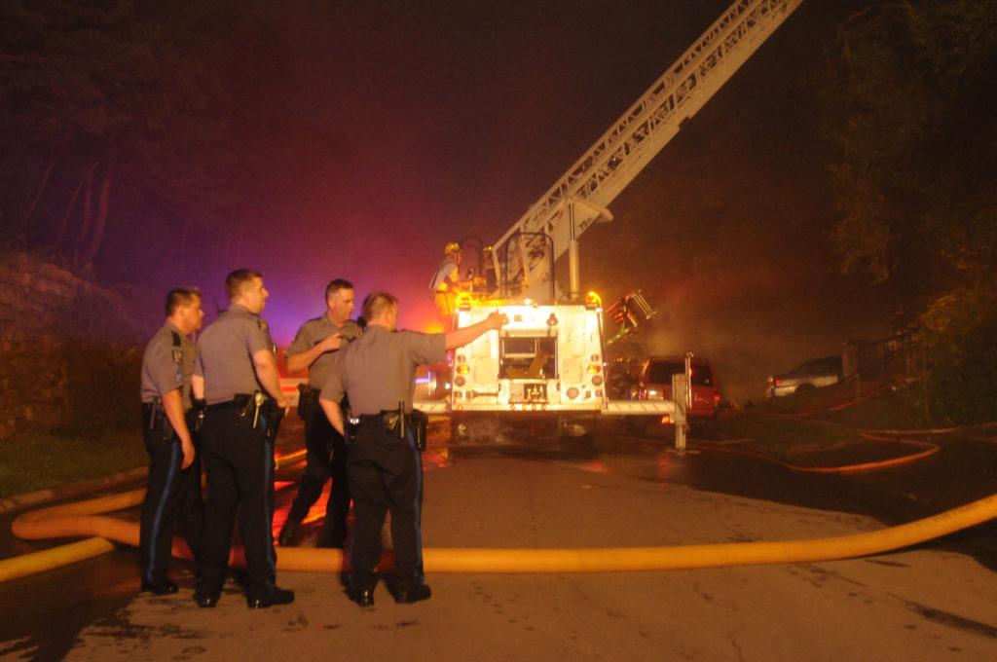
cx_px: 498
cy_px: 331
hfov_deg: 37.9
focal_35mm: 52
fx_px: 1452
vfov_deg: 25.7
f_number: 4
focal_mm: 35
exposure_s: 1/50
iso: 2500
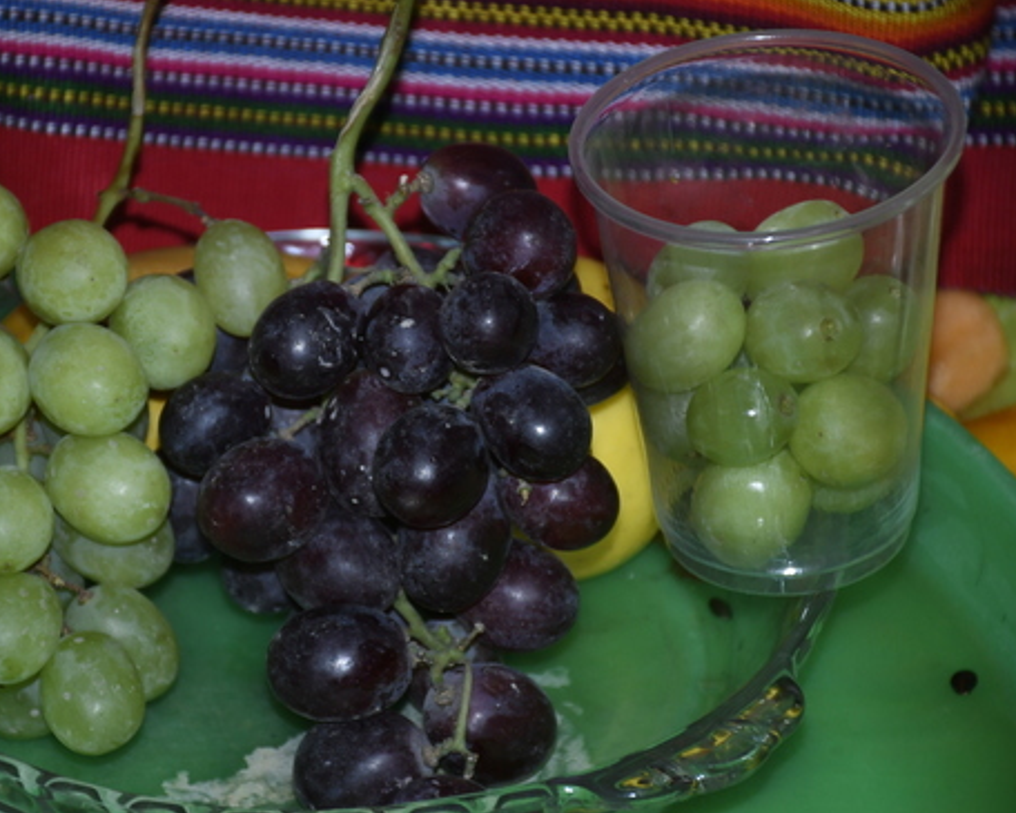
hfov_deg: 9.0
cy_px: 439
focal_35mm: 215
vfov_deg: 7.2
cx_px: 359
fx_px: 6466
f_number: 5.6
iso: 800
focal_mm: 116
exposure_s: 1/125
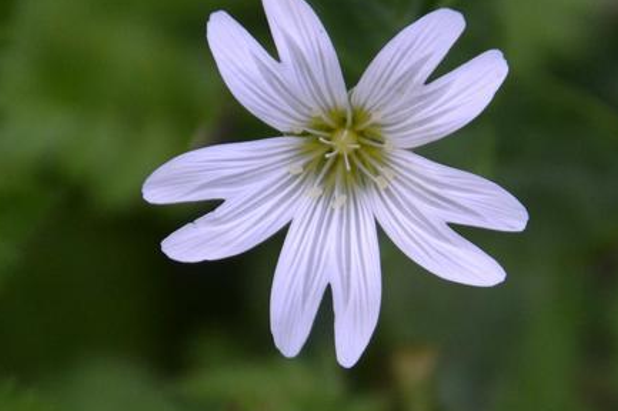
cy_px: 239
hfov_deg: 5.7
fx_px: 6246
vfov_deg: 3.8
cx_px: 341
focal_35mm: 364
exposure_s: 1/1000
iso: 800
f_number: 5.6
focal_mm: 105
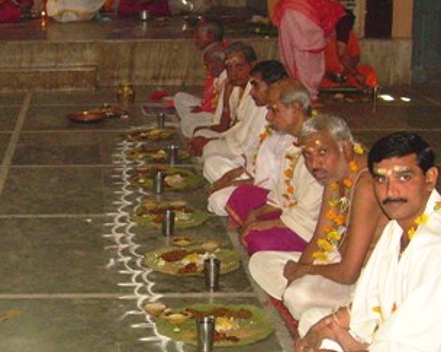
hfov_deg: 24.1
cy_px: 227
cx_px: 87
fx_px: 1018
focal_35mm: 78
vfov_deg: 19.6
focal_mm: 6.3
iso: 200
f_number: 2.8
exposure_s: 1/60
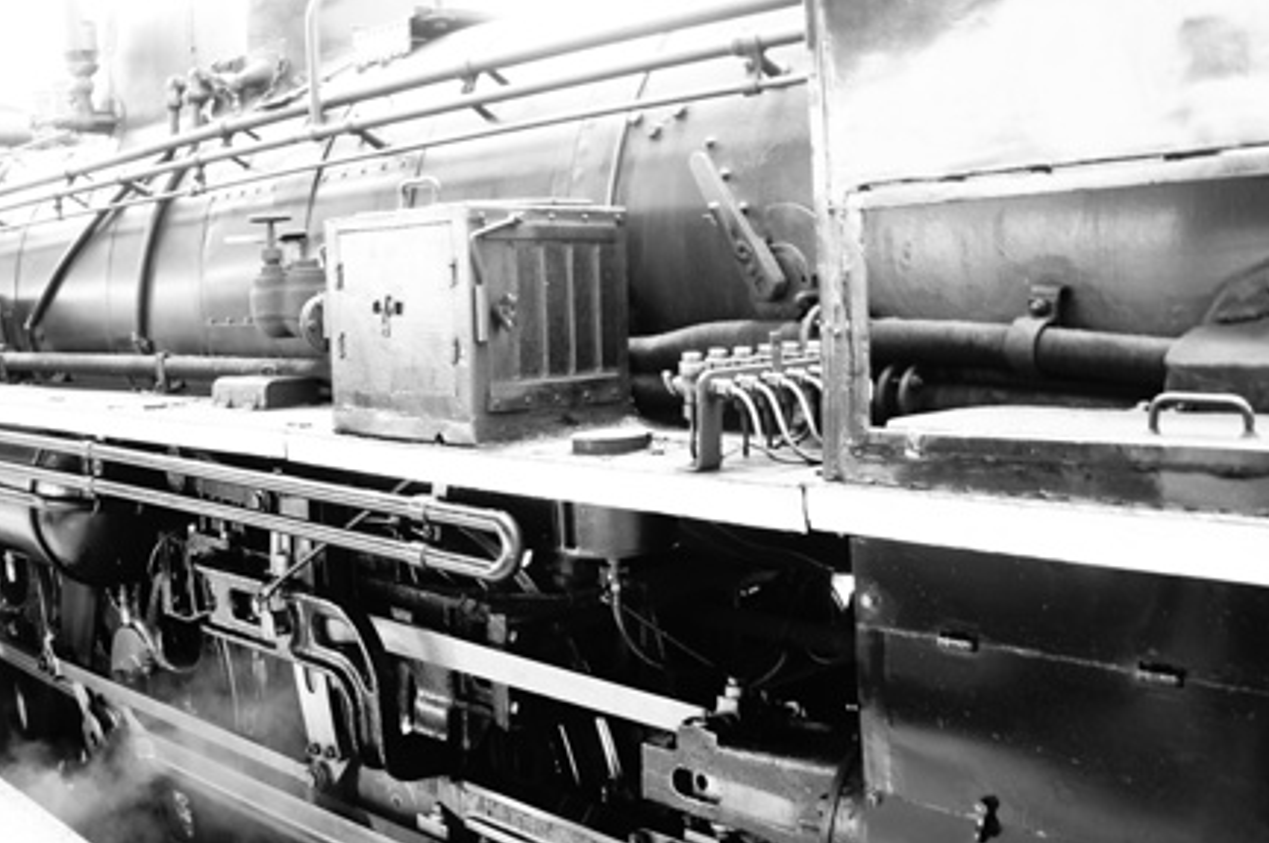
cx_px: 502
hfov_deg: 48.2
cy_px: 436
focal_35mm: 40
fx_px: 1408
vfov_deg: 33.3
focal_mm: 18
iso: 200
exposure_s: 1/30
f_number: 4
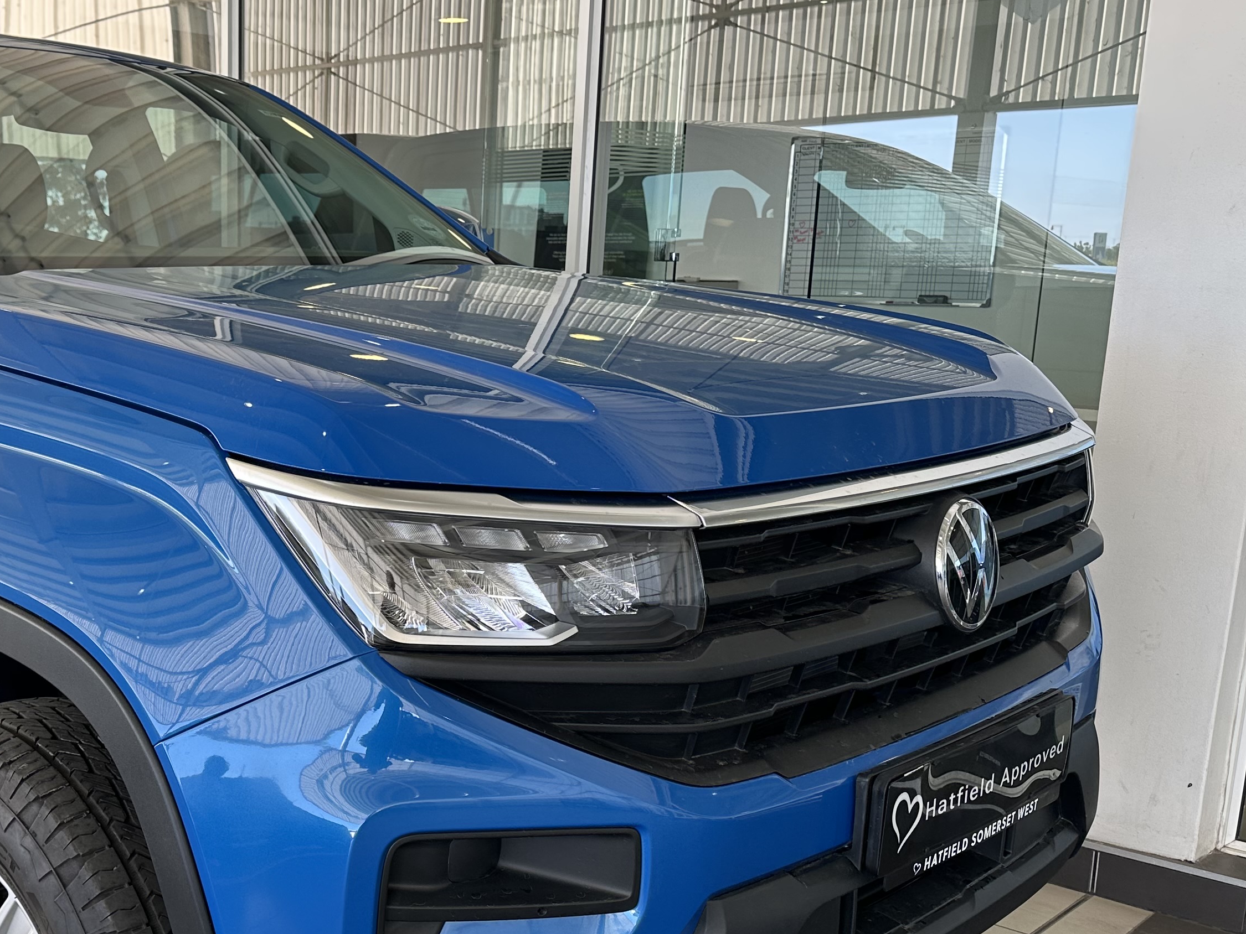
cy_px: 649
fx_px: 1548
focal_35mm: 43
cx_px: 305
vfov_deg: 33.2
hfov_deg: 42.4
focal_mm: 6.86
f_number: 1.78
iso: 64
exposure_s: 1/189
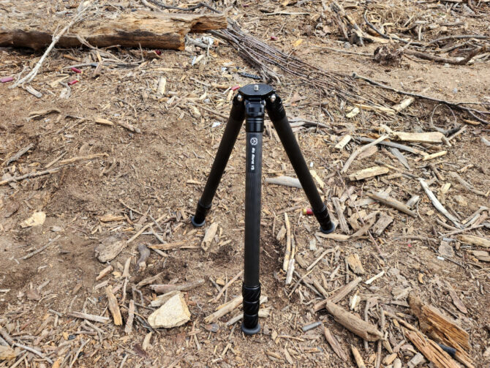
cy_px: 184
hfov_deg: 73.9
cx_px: 245
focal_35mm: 23
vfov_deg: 58.9
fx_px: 326
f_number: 1.8
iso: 12
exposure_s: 1/279
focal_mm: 6.4
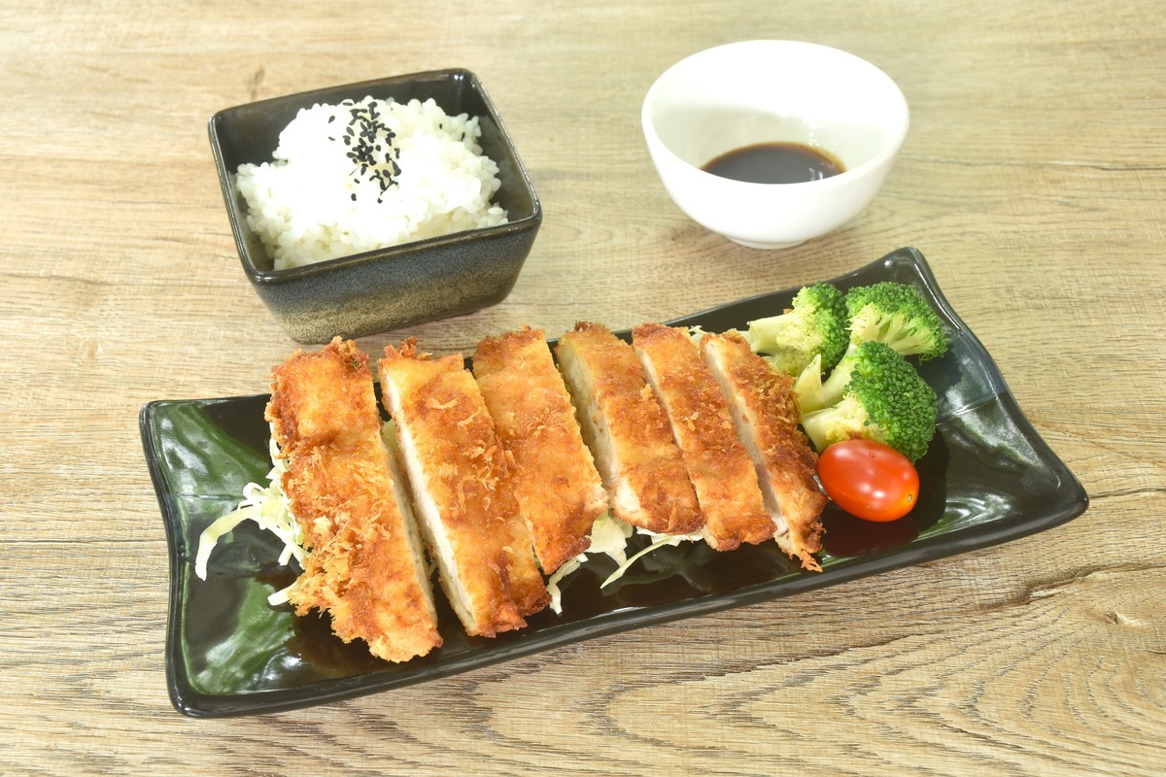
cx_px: 583
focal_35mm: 48
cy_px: 388
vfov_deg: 28.1
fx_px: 1555
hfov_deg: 41.1
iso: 100
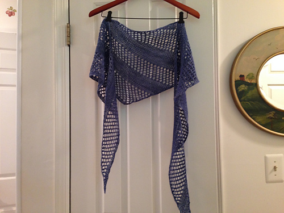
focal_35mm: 33
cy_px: 106
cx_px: 142
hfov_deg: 55.4
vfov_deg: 42.9
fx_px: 271
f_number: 2.4
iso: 200
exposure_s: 1/20
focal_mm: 4.12
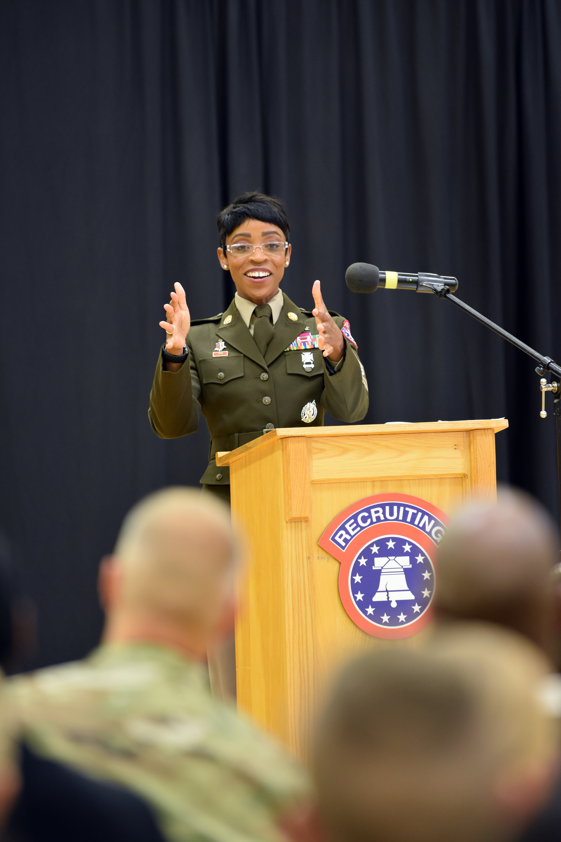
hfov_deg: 4.6
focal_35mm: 300
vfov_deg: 6.9
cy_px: 421
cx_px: 280
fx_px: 7012
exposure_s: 1/50
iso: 800
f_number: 2.8
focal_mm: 200
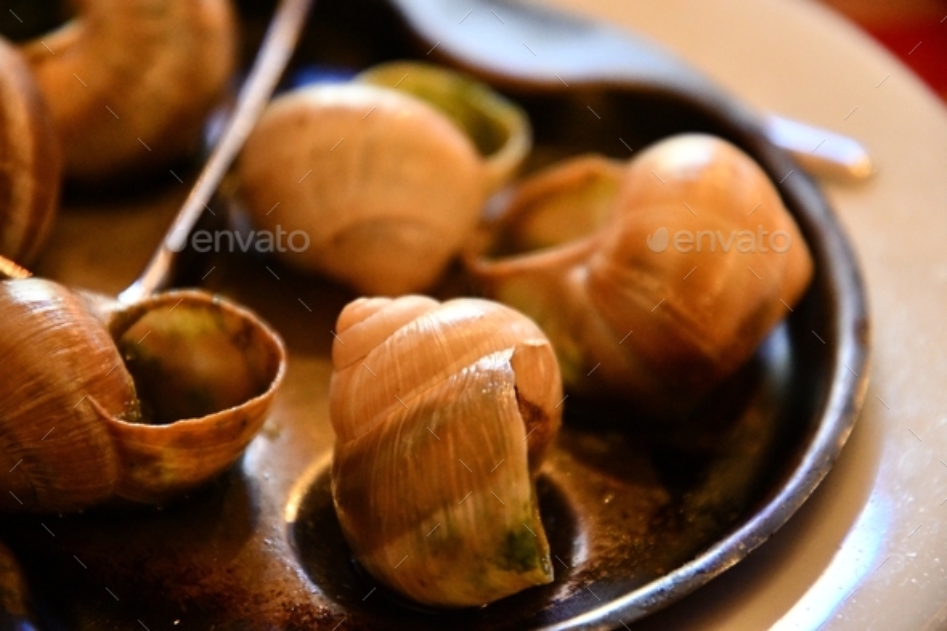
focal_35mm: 120
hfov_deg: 17.1
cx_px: 474
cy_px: 316
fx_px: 3156
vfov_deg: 11.4
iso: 8000
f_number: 4
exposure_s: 1/60
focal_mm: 80
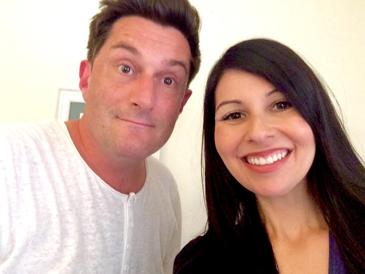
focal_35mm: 31
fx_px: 327
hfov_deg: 58.4
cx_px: 182
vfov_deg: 45.4
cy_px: 137
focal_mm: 2.15
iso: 400
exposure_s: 1/24
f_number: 2.4
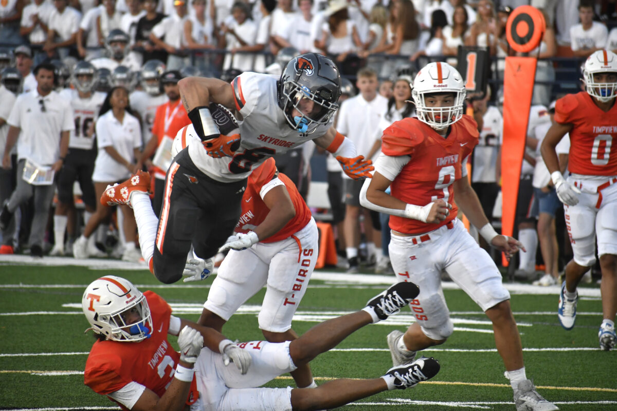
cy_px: 206
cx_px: 308
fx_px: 6170
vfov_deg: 3.8
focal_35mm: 360
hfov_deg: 5.7
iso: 1600
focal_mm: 240
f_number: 6
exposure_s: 1/500
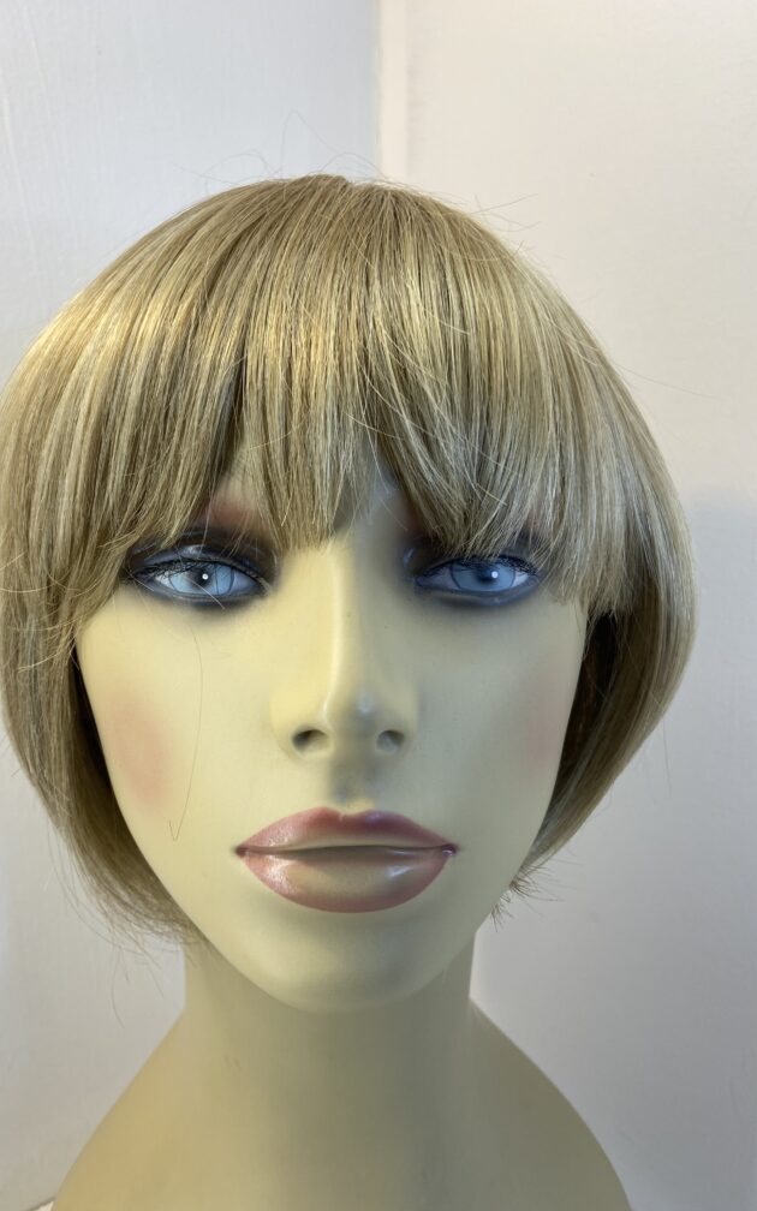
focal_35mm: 28
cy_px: 606
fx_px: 924
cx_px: 327
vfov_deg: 66.5
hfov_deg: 44.4
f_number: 1.8
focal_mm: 4.25
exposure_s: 1/100
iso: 50
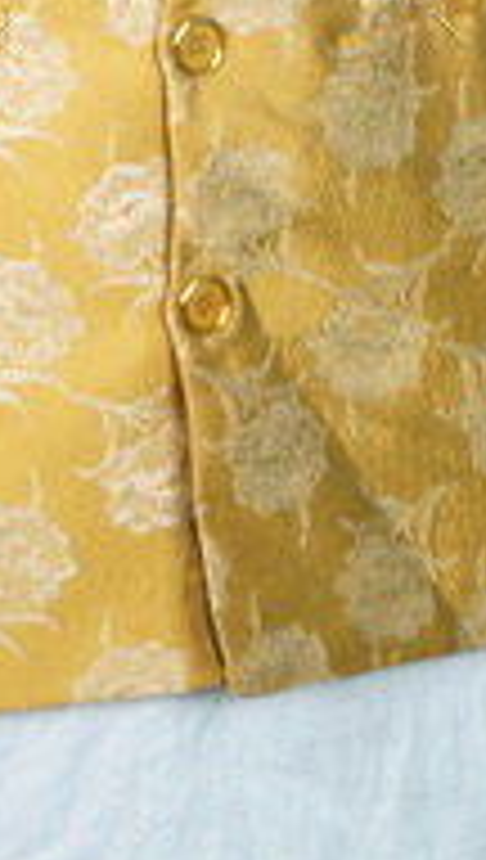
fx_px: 4313
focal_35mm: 189
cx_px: 202
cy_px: -905
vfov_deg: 10.4
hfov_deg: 6.4
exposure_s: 1/125
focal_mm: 26
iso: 100
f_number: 4.5
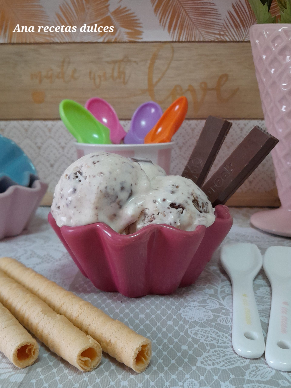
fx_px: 303
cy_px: 194
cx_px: 146
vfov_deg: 65.3
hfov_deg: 51.4
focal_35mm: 27
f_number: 1.8
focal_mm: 4
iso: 320
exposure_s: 1/50
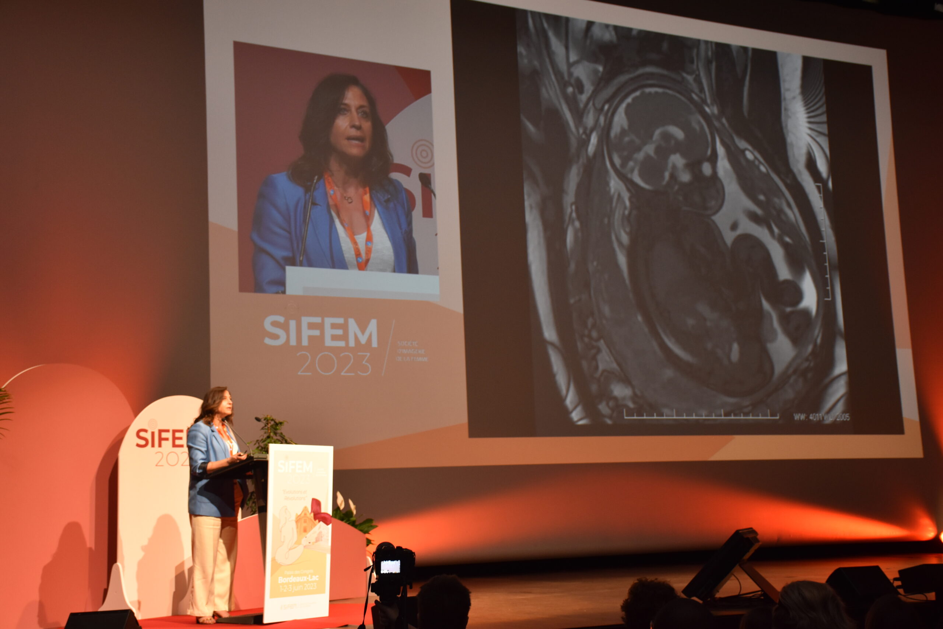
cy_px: 314
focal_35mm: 51
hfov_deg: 38.9
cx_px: 472
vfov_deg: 26.5
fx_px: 1336
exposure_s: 1/80
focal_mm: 34
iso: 800
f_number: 4.5
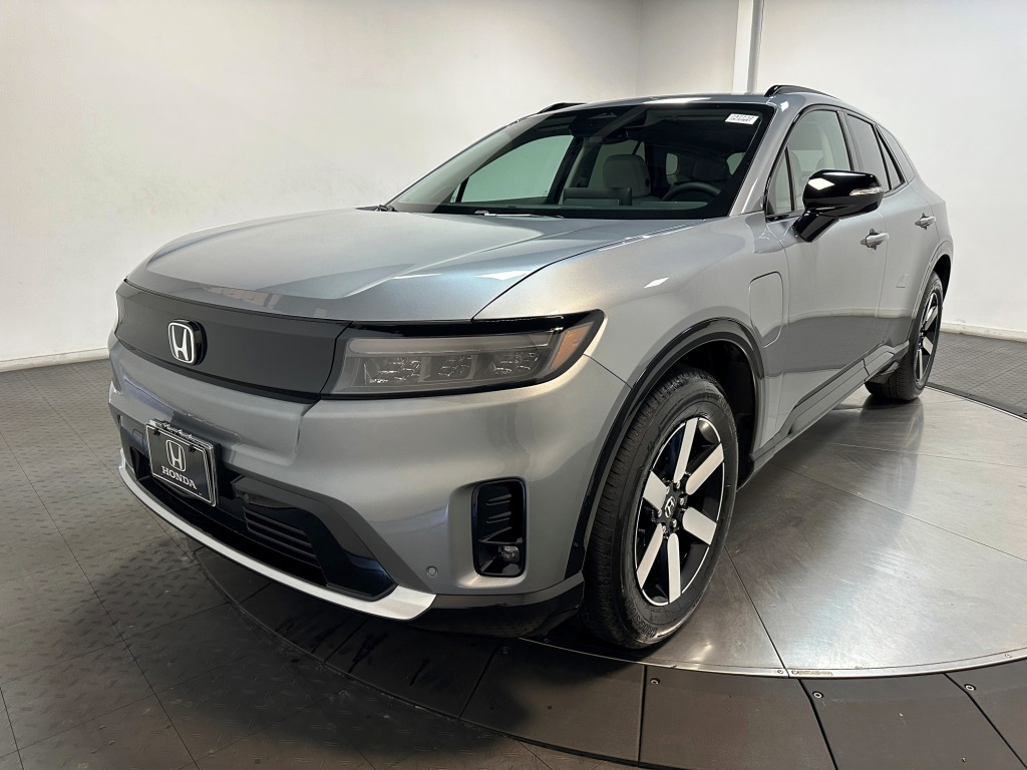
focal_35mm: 24
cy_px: 385
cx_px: 514
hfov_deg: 71.6
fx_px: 712
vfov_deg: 56.8
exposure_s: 1/60
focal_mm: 6.86
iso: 320
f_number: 1.78
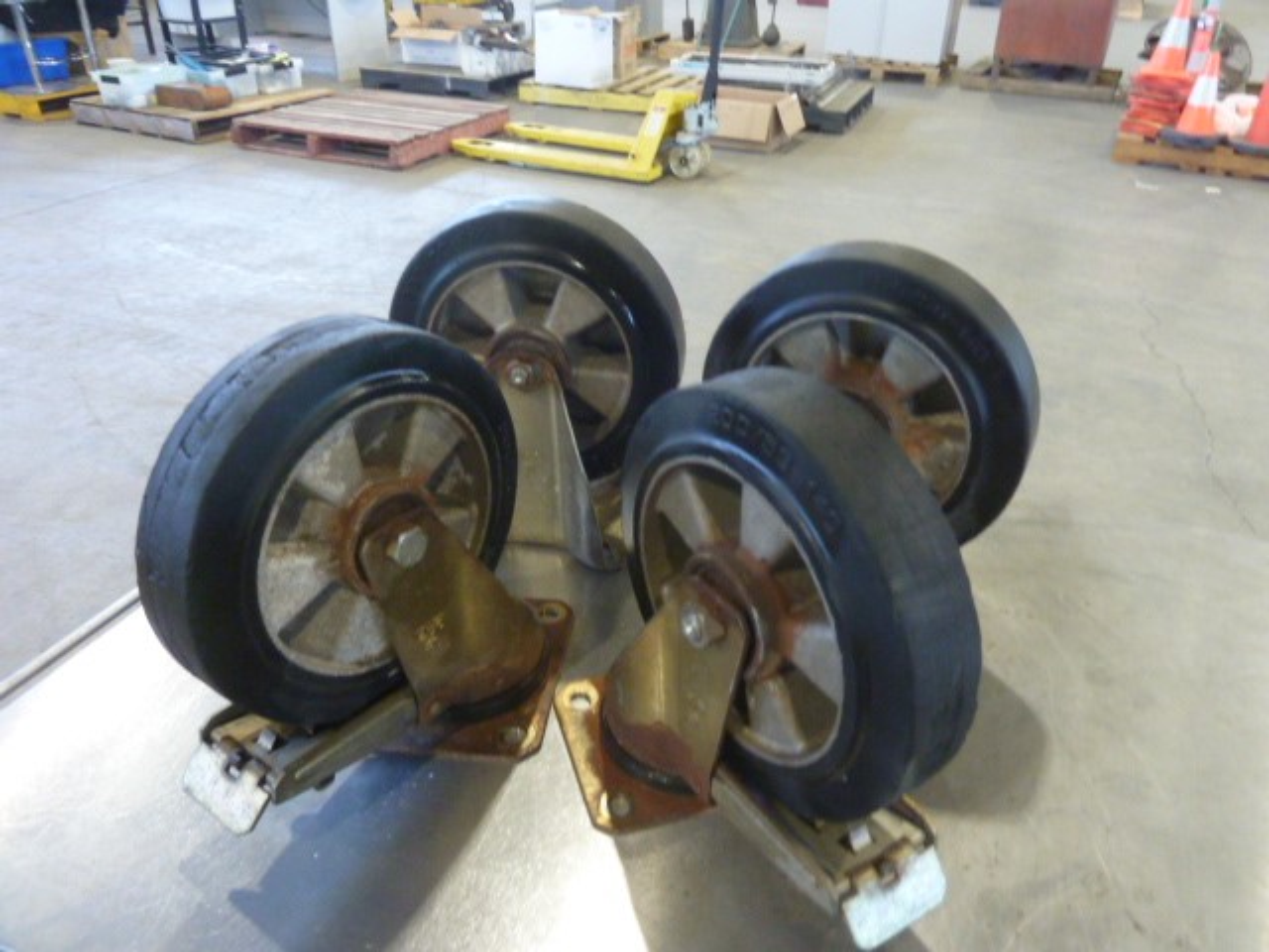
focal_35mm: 25
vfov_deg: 54.9
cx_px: 634
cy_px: 476
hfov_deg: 69.4
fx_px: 916
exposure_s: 1/10
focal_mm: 4.1
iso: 400
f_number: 3.3
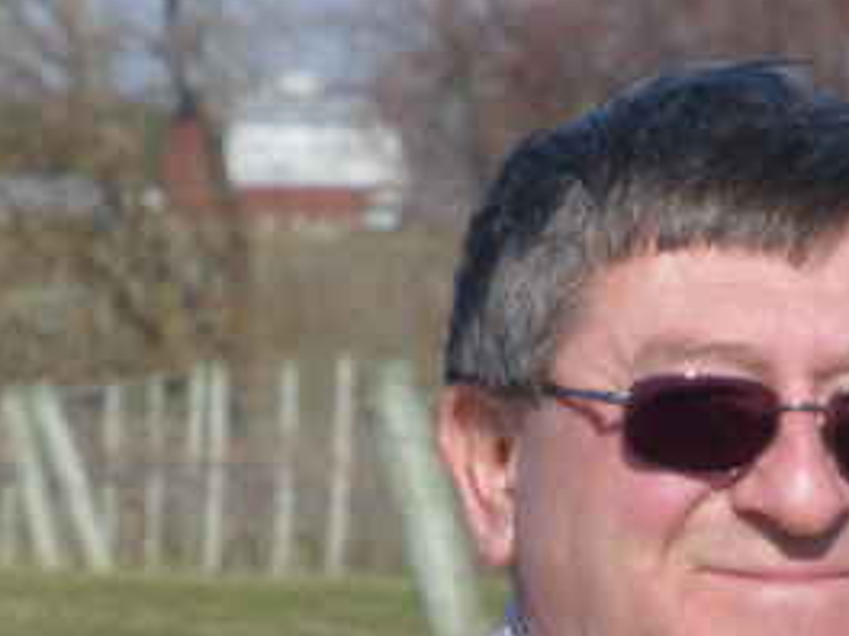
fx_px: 13146
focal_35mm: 536
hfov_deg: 3.7
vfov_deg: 2.8
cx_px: 543
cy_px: 620
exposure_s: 1/800
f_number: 5.6
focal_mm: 38.2
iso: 100
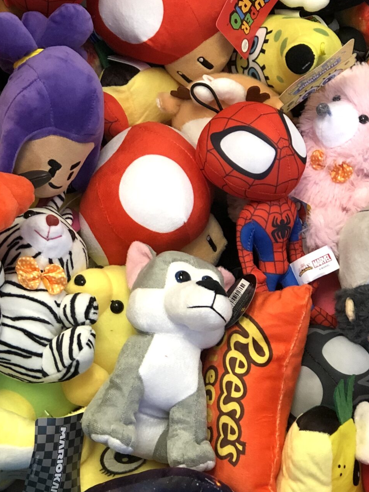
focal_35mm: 114
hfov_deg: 12.9
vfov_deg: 17.3
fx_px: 1620
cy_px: 242
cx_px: 57
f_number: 2.8
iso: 100
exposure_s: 1/30
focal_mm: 6.6
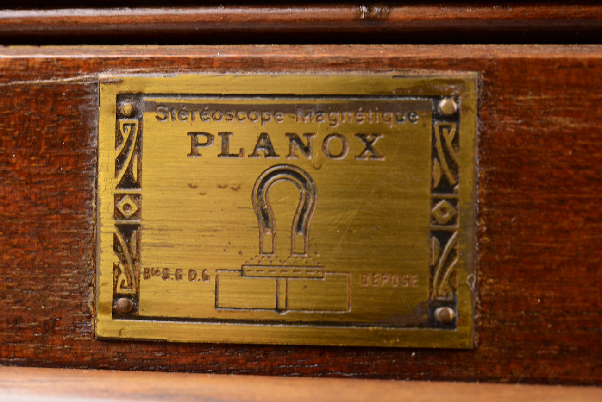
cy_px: 201
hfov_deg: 33.4
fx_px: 1004
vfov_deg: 22.6
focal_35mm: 60
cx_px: 301
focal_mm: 60
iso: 2500
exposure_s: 1/100
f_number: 8
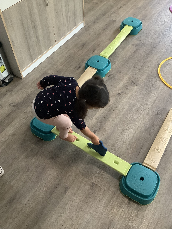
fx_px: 205
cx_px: 86
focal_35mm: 31
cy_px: 114
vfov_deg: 58.4
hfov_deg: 45.4
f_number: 2.4
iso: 250
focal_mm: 3.3
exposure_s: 1/40
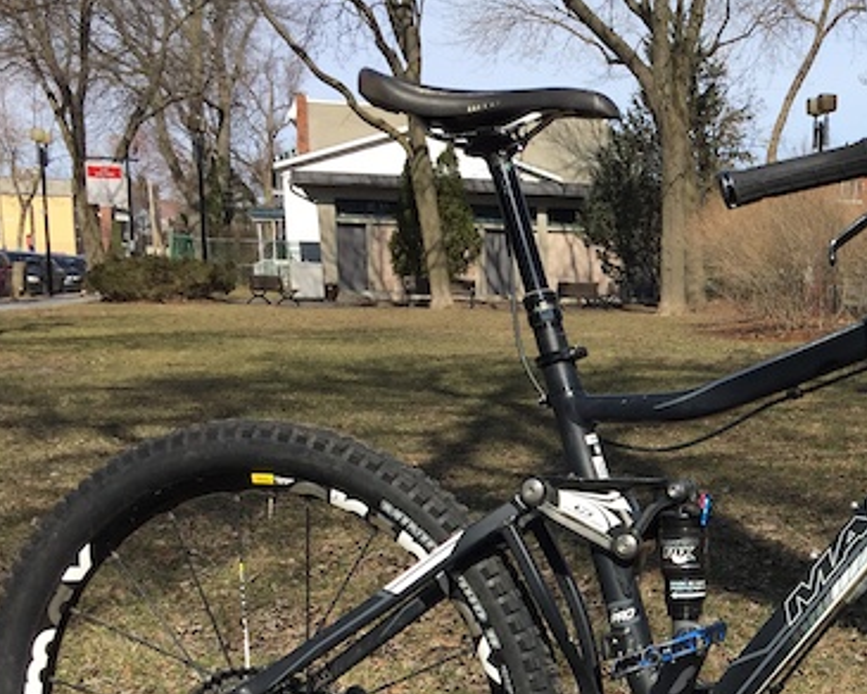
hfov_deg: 28.7
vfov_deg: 24.0
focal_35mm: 62
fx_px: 1591
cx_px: 848
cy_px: 618
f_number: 2.2
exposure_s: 1/1721
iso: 32
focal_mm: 4.15
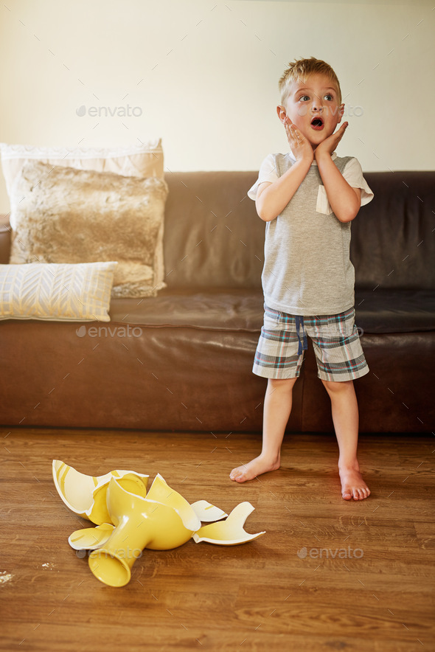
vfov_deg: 39.6
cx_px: 218
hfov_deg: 27.0
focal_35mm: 50
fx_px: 905
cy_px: 326
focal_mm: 50
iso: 400
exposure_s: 1/125
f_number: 2.2
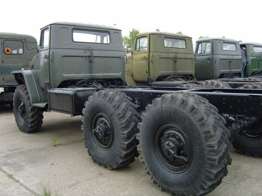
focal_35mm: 35
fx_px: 265
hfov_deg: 52.6
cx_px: 131
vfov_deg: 40.7
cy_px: 98
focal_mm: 7.4
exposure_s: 1/180
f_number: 2.8
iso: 80
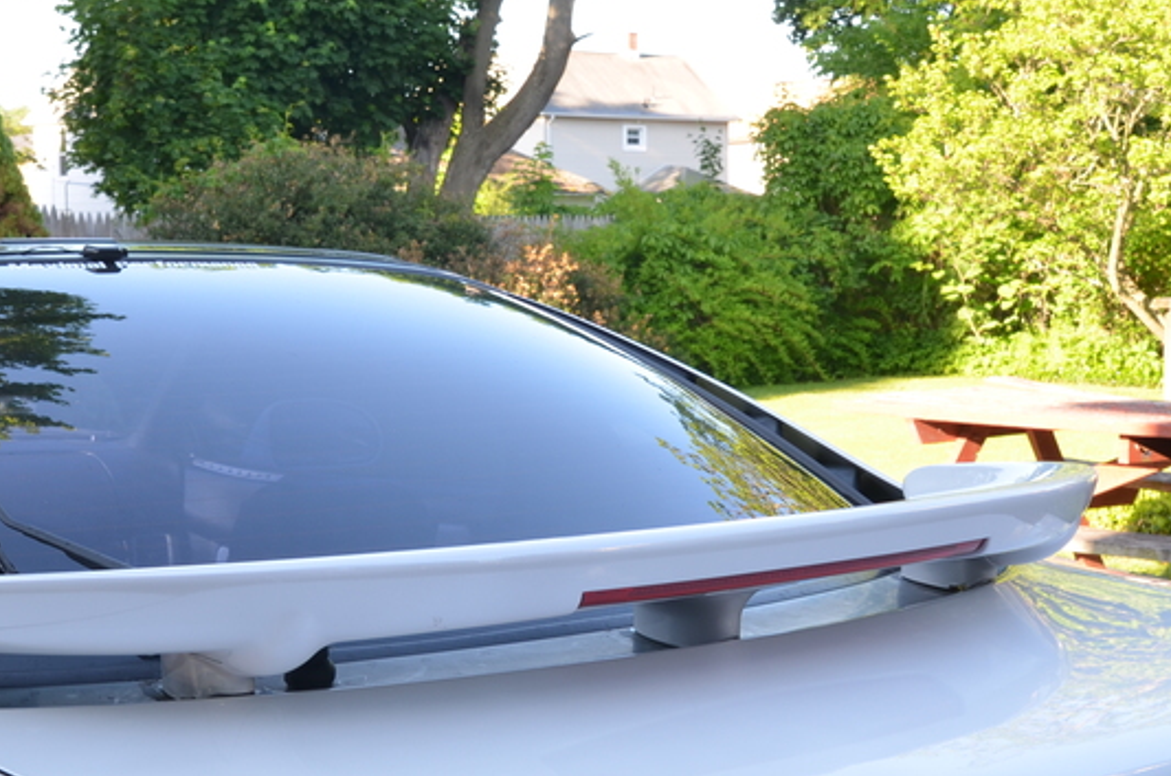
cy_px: 564
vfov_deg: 22.0
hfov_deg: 32.9
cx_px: 609
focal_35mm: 61
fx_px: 1980
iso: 100
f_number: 10
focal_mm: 22
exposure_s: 1/13
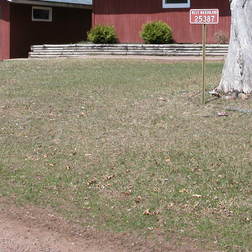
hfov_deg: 21.5
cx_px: 175
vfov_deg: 21.0
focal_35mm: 80
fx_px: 659
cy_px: 9
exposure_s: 1/292
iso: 100
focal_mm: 8.9
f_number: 6.3
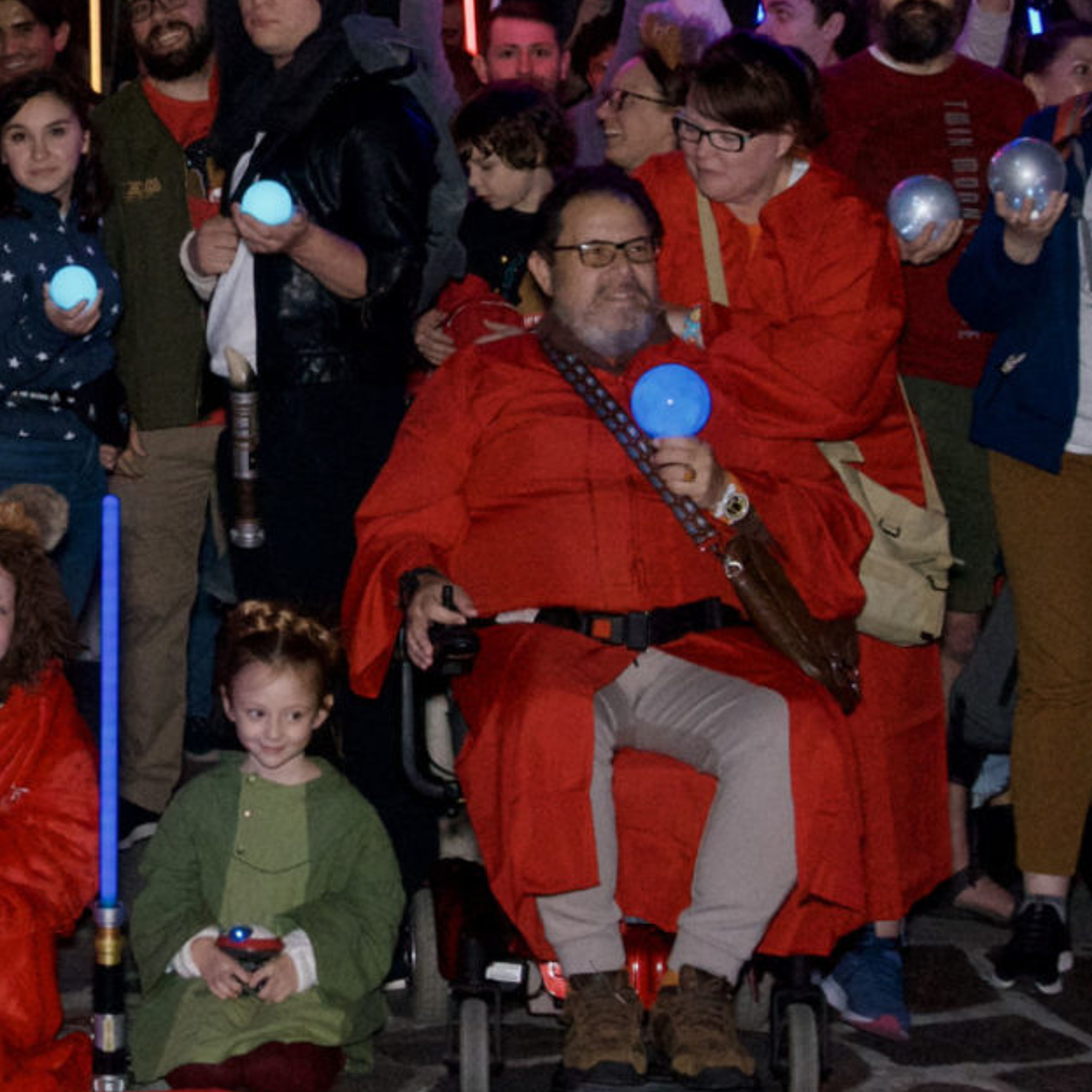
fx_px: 3284
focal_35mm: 92
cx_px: -88
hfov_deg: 18.2
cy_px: 284
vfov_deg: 18.8
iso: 2500
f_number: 9
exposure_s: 1/60
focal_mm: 22
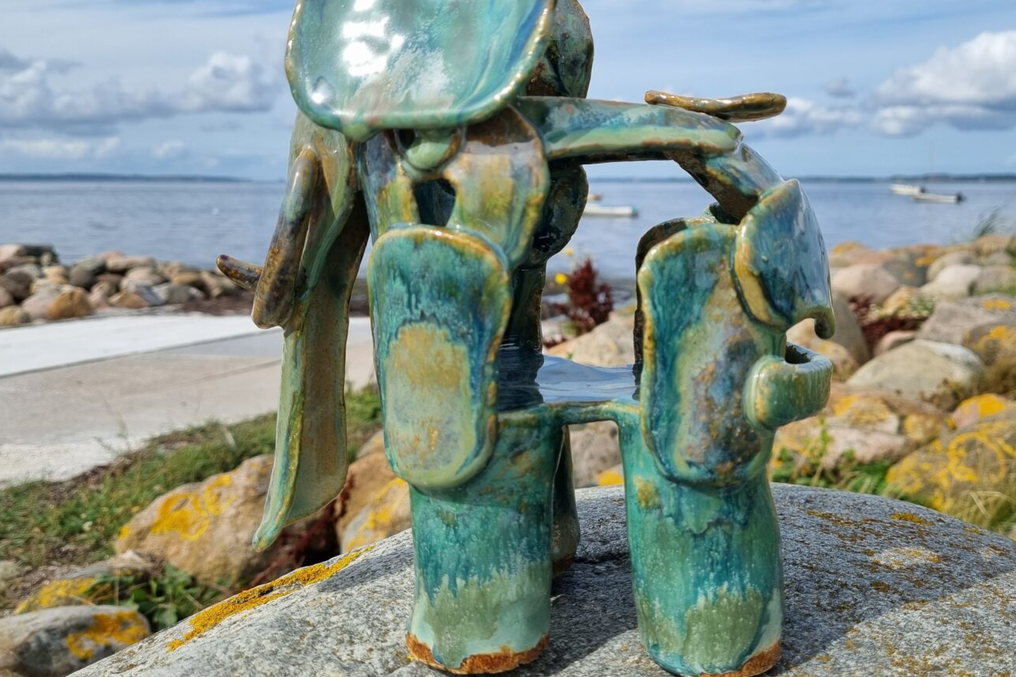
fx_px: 903
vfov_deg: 40.7
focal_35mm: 32
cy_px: 241
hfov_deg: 58.5
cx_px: 579
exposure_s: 1/5000
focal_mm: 5.4
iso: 50
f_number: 1.8
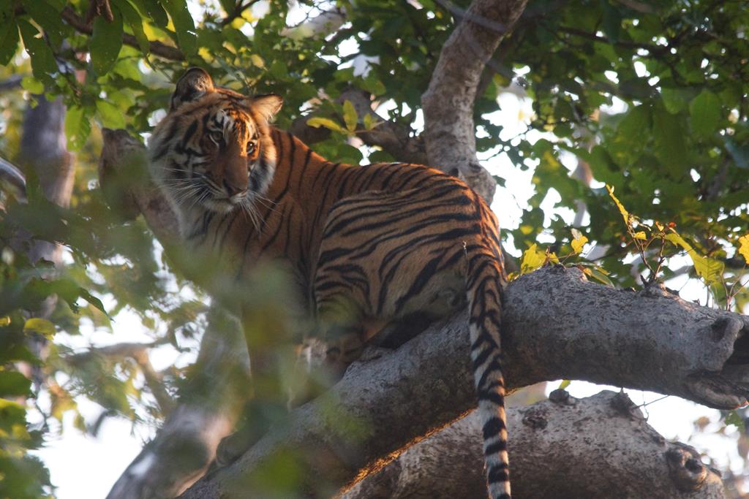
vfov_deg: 1.8
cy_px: 250
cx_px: 374
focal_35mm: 750
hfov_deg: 2.7
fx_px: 15605
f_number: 6.3
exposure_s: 1/125
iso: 1600
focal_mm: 500
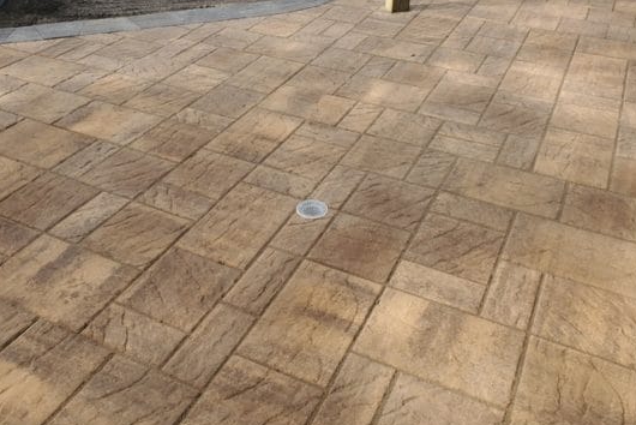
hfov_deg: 55.8
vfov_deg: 38.7
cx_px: 321
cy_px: 164
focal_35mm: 34
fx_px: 601
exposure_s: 1/515
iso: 50
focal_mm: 4.3
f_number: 2.4
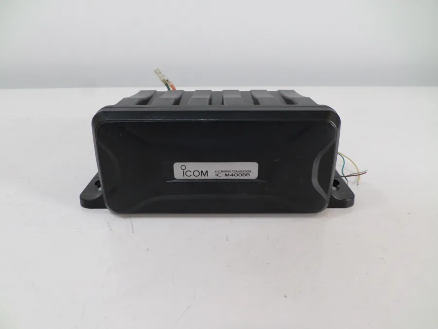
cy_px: 164
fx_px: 316
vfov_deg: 54.9
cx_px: 219
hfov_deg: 69.4
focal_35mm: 25
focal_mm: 4.5
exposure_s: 1/45
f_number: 2.5
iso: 80
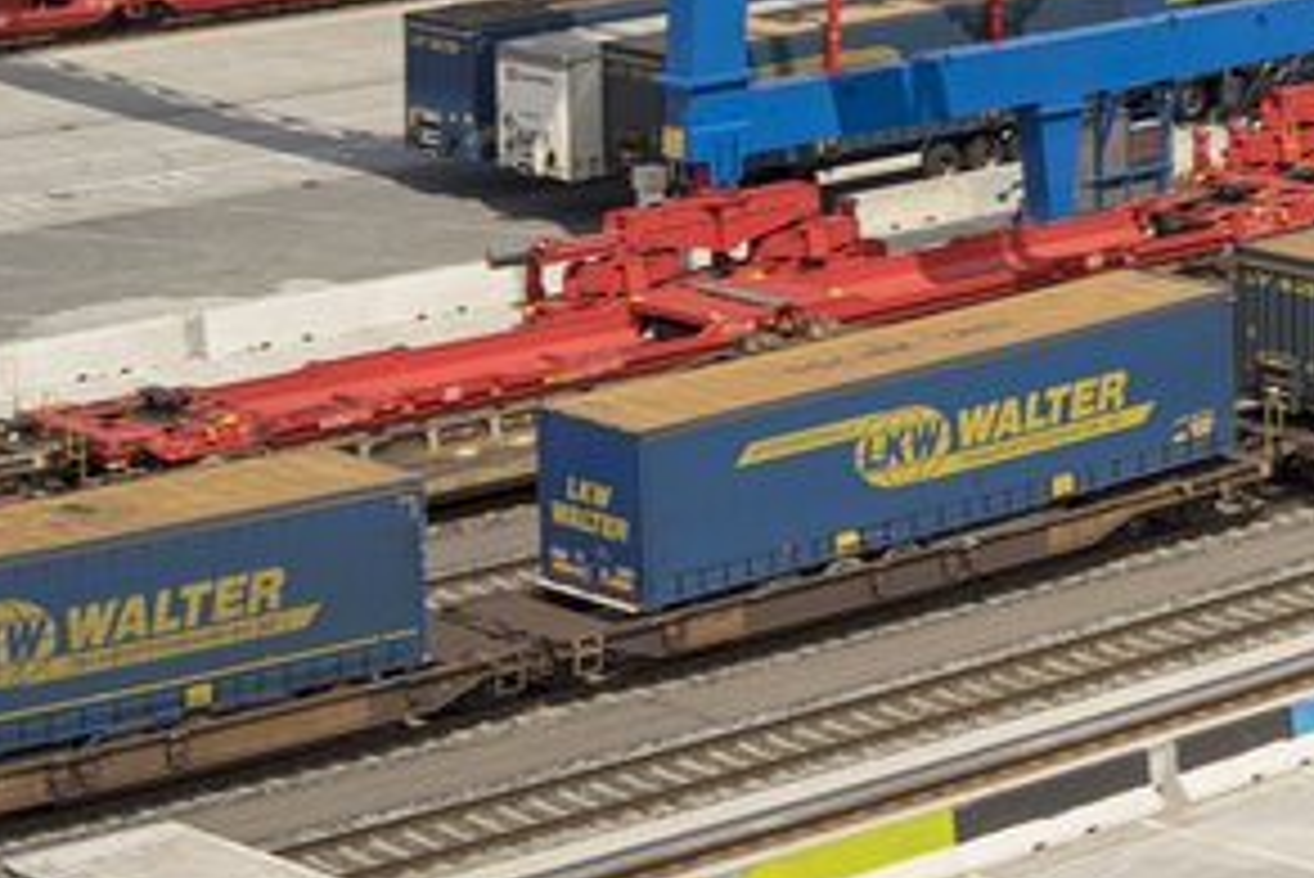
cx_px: 1804
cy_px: -311
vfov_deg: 10.2
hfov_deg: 14.7
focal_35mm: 132
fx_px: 4820
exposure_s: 1/400
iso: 100
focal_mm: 35
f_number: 8
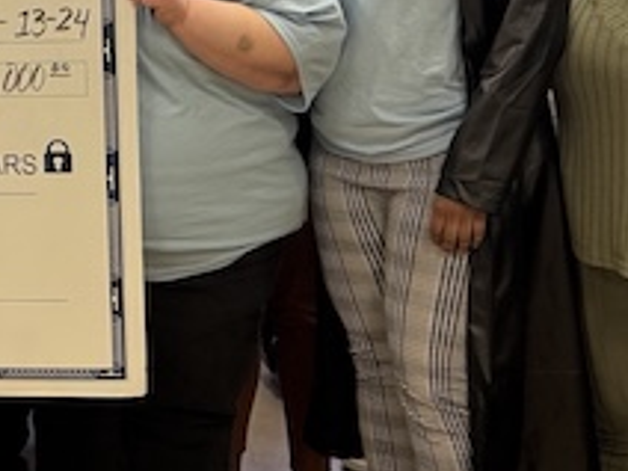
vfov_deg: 14.8
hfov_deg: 18.6
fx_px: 1778
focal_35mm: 98
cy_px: -12
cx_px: -196
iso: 160
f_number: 1.78
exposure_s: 1/120
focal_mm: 6.76
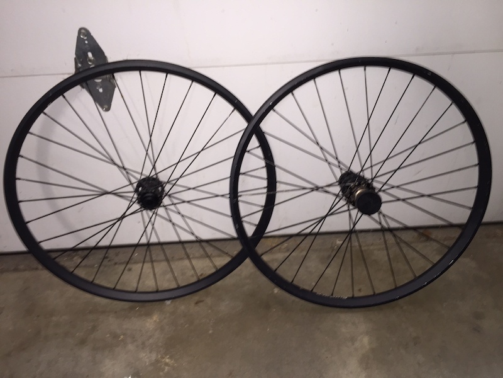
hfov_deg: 61.7
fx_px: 421
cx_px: 252
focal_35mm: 29
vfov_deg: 48.2
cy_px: 189
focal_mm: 4.15
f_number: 2.2
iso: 64
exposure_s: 1/20
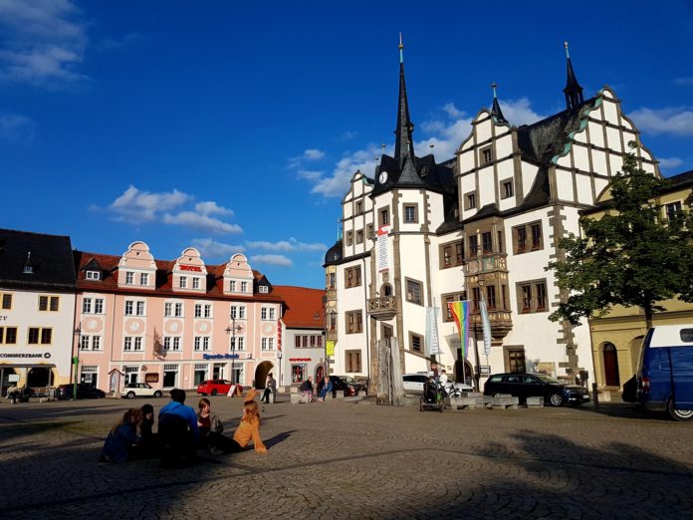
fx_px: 521
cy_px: 260
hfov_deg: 67.3
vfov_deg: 53.1
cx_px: 346
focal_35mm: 26
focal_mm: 4.2
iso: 40
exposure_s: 1/3416
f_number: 1.7
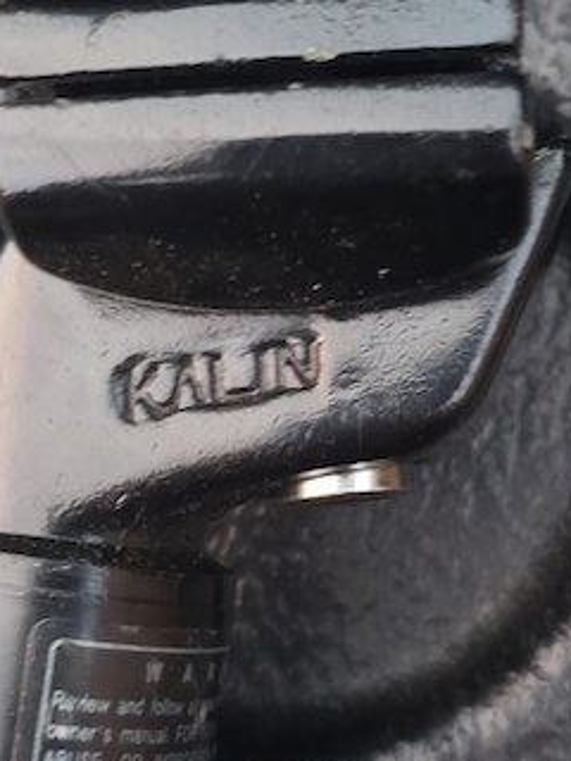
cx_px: 347
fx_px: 1430
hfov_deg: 22.5
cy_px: 416
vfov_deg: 29.8
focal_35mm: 65
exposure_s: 1/11
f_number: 1.5
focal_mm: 4.3
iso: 250
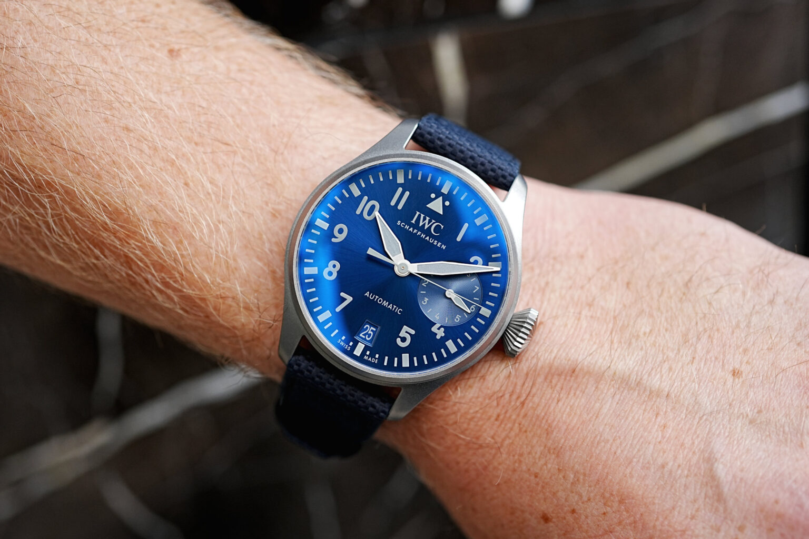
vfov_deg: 27.0
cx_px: 404
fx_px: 1124
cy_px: 270
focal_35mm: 50
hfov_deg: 39.6
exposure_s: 1/100
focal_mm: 50
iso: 250
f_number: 3.5
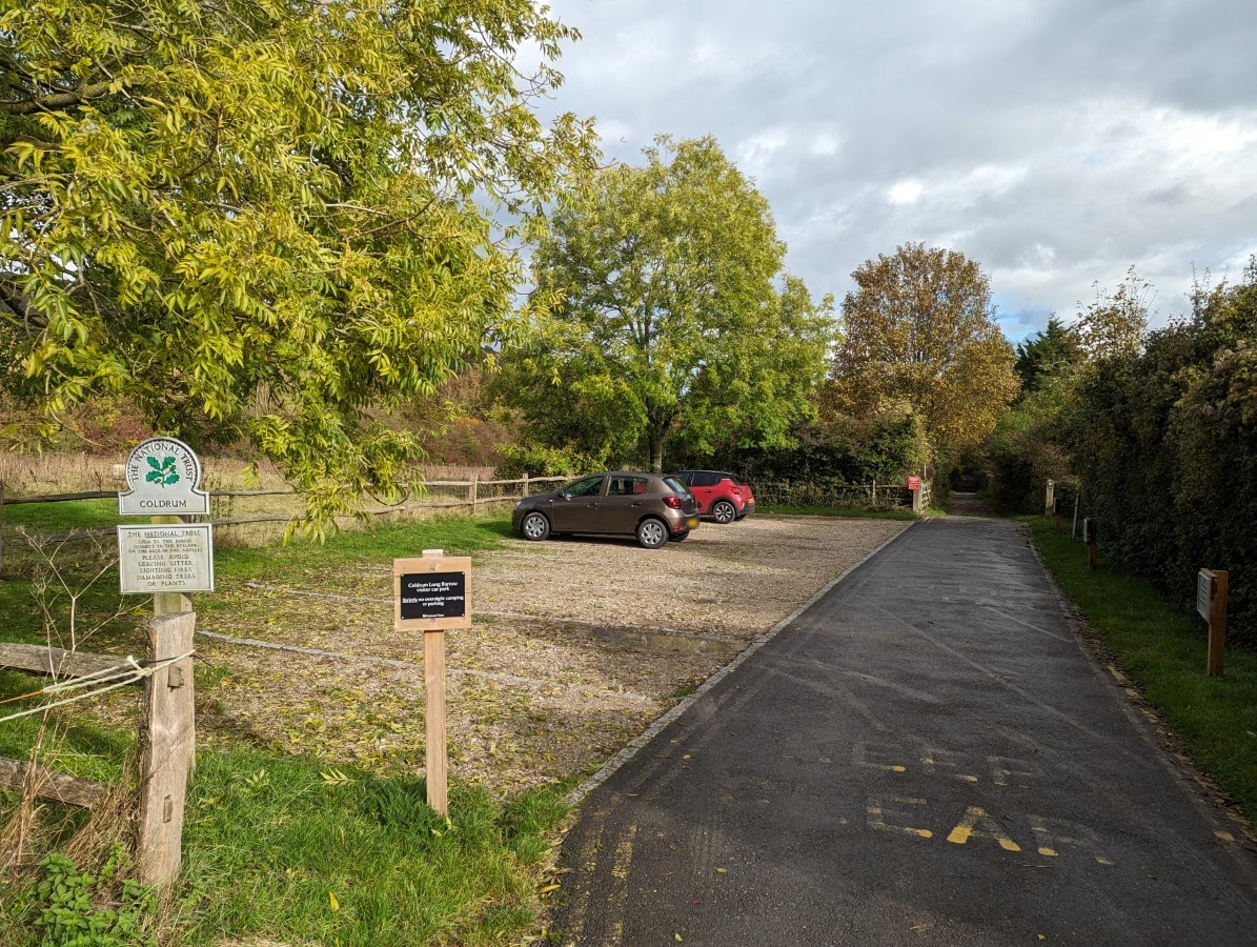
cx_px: 628
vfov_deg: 56.9
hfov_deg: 71.5
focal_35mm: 24
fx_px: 873
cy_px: 474
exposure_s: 1/984
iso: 46
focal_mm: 6.81
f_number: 1.85
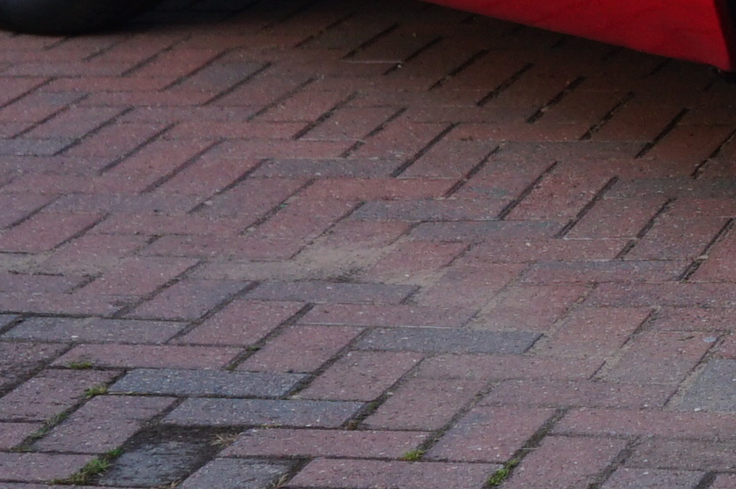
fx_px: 3533
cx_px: 1056
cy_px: -256
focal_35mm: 173
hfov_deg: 11.5
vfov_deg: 7.8
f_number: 4
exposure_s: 1/60
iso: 320
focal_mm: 32
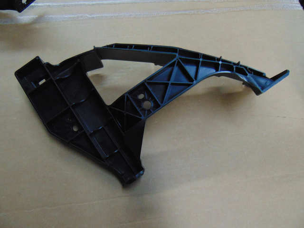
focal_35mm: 27
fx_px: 237
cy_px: 114
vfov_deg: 51.4
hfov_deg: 65.3
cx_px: 152
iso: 400
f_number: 3
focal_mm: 4.9
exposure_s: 1/30
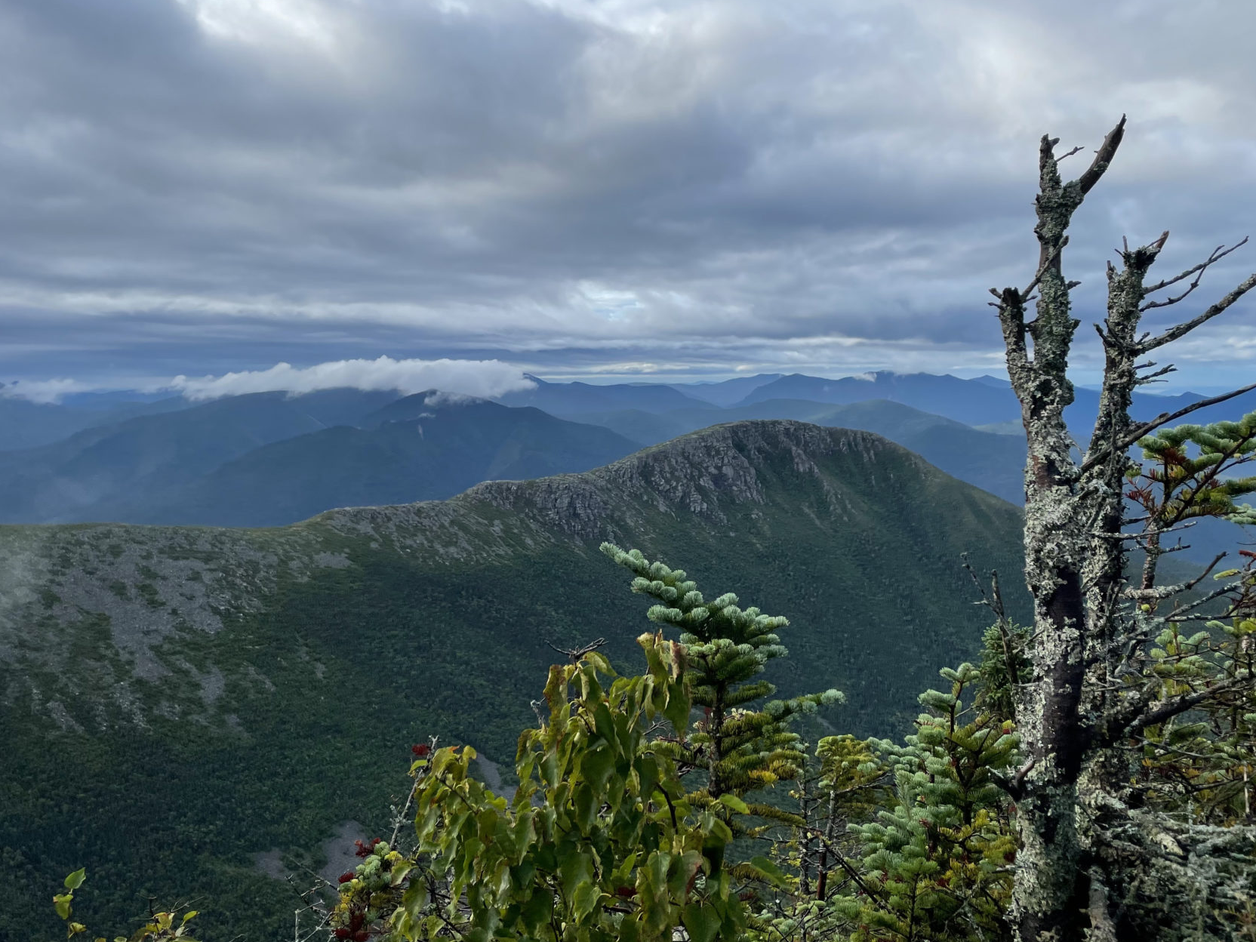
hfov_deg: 60.0
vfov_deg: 46.7
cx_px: 627
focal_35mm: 30
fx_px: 1089
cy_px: 408
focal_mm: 4.2
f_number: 1.6
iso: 32
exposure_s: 1/2398
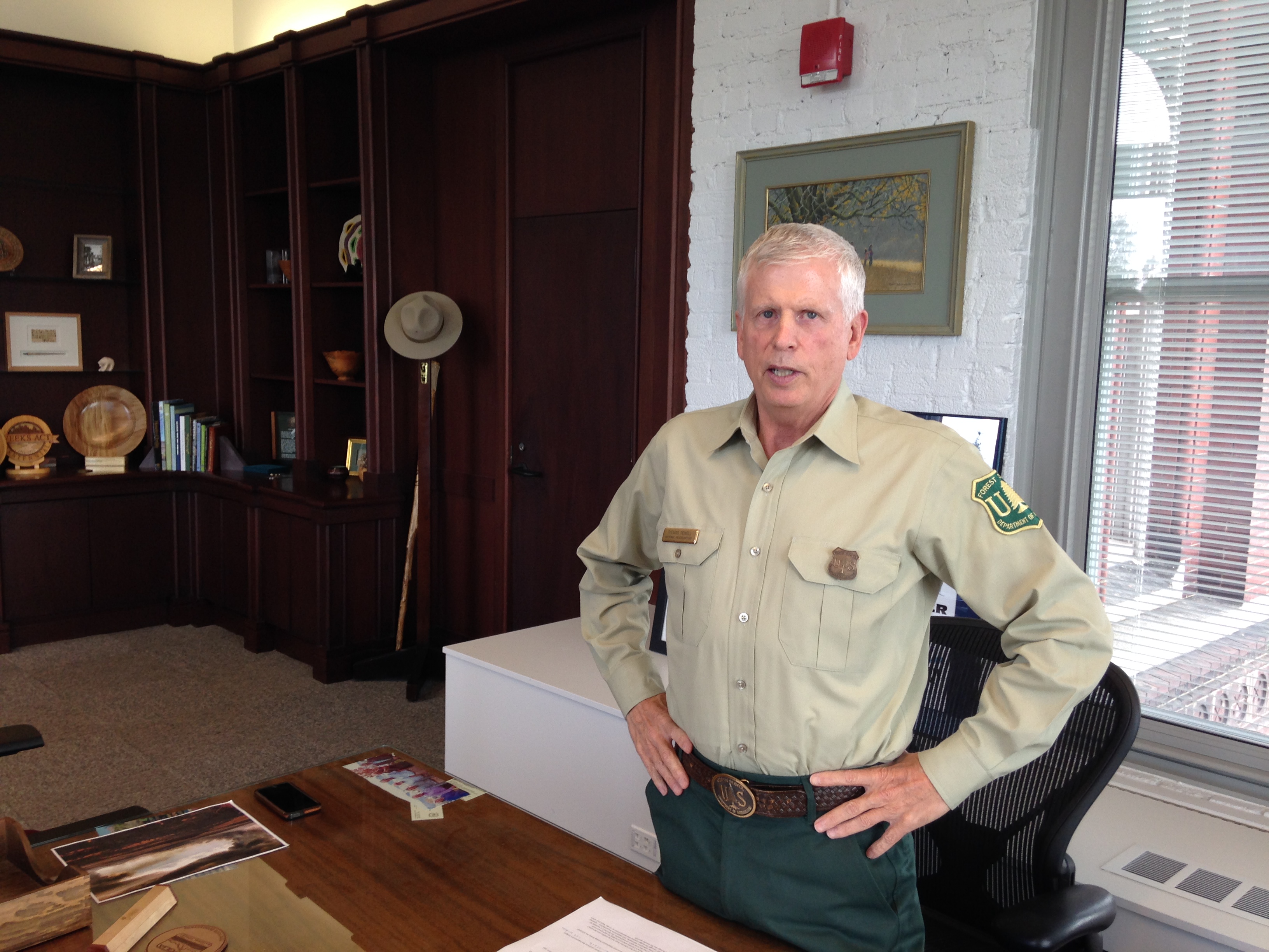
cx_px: 634
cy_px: 476
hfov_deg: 55.4
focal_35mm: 33
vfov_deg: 42.9
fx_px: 1210
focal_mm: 4.12
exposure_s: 1/40
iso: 64
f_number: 2.4
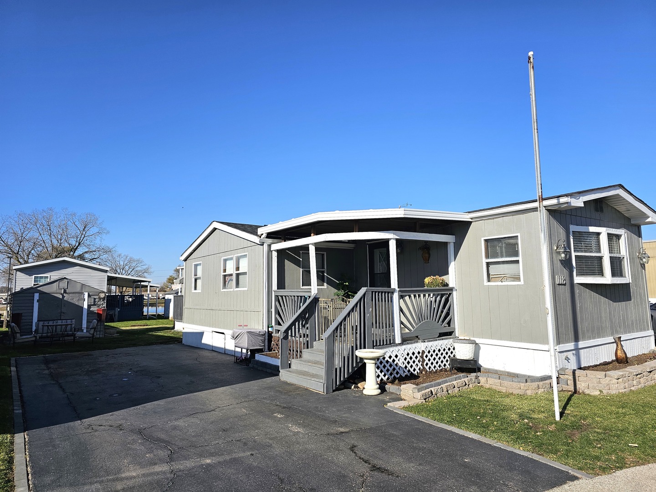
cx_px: 328
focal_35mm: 23
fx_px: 436
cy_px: 246
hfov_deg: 73.9
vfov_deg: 58.9
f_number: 1.7
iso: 20
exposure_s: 1/2000
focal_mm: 6.3
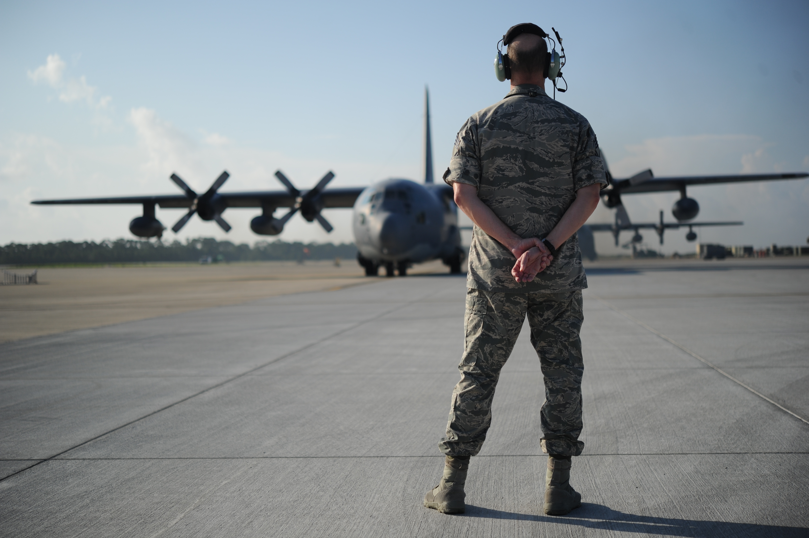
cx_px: 404
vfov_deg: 22.6
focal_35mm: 60
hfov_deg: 33.4
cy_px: 269
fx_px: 1347
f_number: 2.8
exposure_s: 1/4000
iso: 200
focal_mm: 60
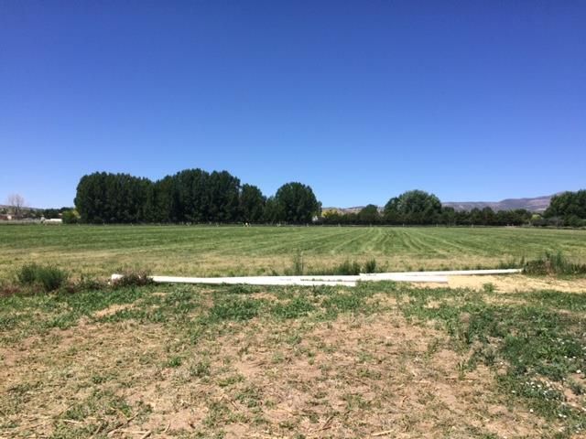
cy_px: 220
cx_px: 293
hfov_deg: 61.7
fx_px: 491
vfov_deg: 48.2
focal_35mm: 29
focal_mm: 4.15
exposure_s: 1/2564
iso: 32
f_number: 2.2
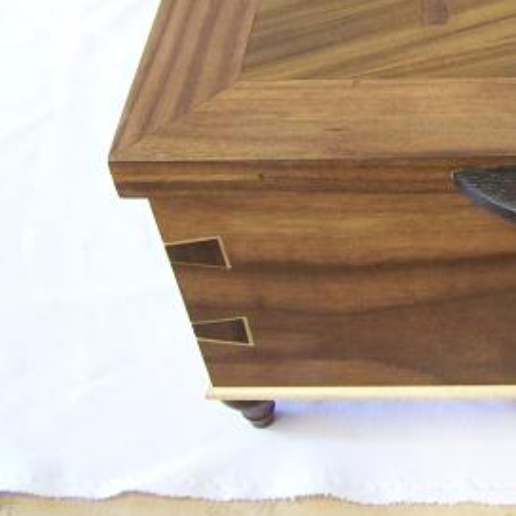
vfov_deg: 22.4
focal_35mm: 76
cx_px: 572
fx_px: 1282
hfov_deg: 21.5
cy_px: 96
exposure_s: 1/60
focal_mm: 6.3
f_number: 2.8
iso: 400
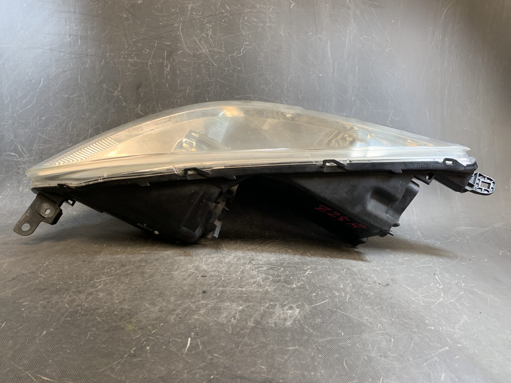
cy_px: 192
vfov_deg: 53.1
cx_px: 256
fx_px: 384
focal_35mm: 26
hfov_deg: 67.3
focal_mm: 4.25
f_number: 1.8
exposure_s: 1/78
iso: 100
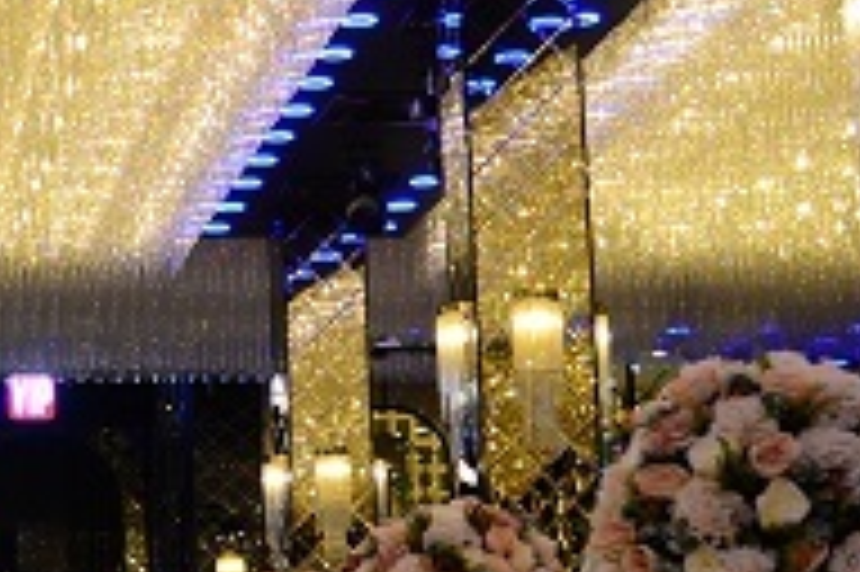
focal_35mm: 128
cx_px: -185
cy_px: 351
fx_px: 3055
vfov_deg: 10.7
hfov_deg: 15.4
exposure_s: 1/30
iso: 200
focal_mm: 24
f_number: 4
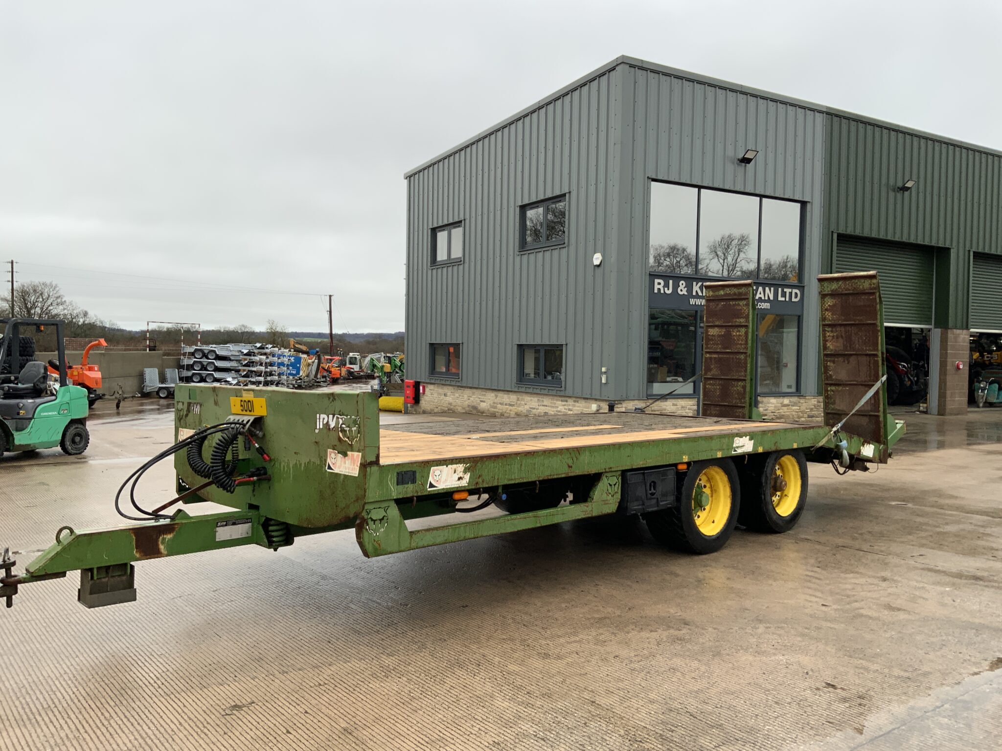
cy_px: 376
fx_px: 839
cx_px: 501
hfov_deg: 61.7
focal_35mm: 29
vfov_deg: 48.2
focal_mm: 3
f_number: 1.8
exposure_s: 1/180
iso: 16
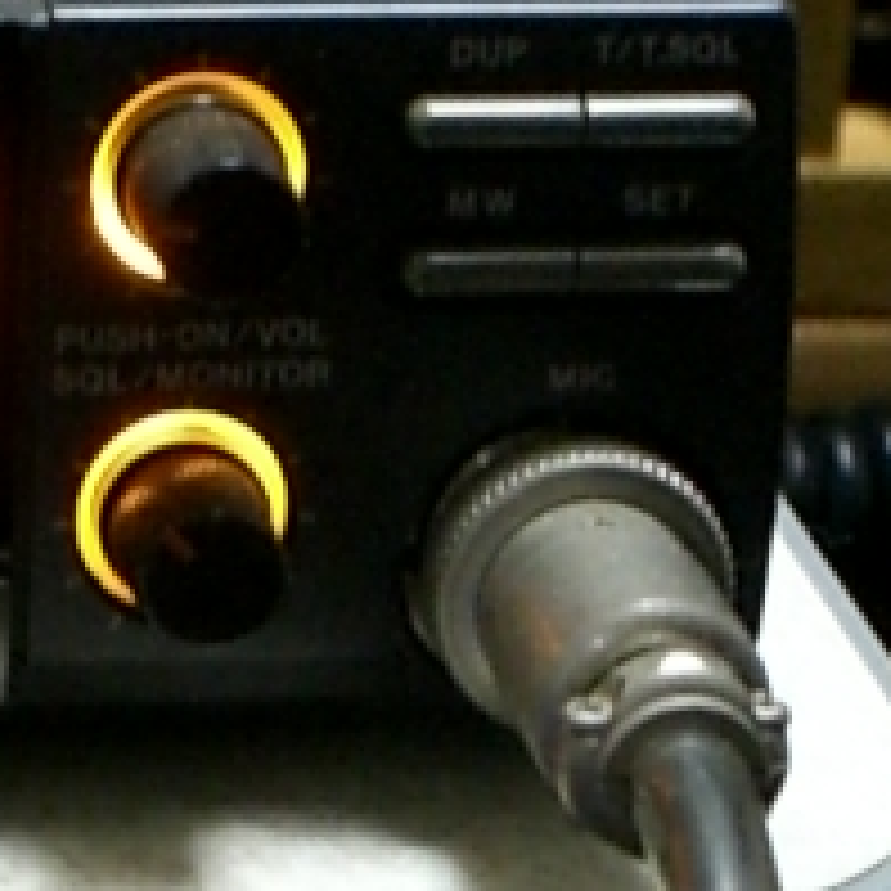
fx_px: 9464
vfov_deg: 5.4
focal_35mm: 325
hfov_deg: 5.3
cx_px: -382
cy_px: 432
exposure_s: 1/25
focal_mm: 18.6
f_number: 5.2
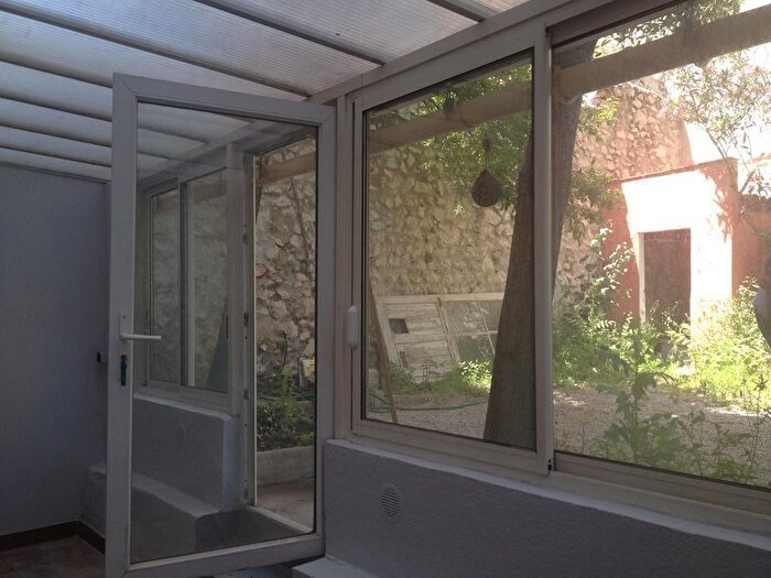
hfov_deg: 52.6
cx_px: 386
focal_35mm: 35
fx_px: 780
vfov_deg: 40.7
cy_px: 289
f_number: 2.4
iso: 50
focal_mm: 4.28
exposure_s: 1/180
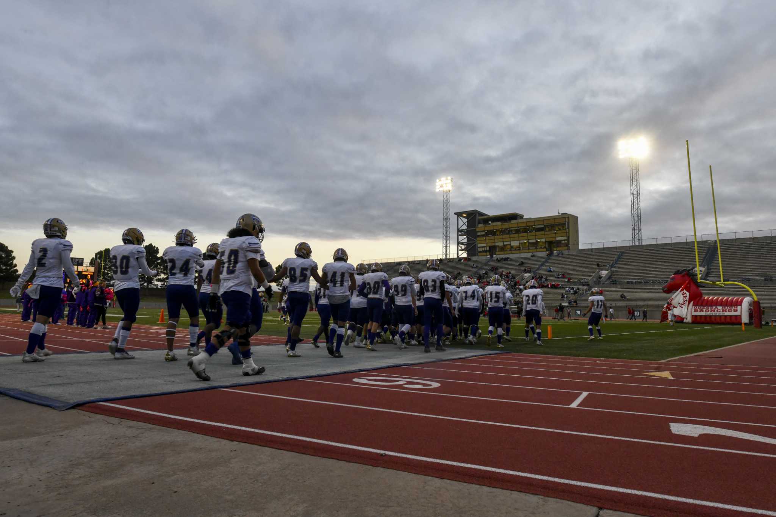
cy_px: 258
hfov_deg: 73.7
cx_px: 388
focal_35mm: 24
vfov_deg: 53.1
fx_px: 517
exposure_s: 1/160
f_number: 11
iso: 1600
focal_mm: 24
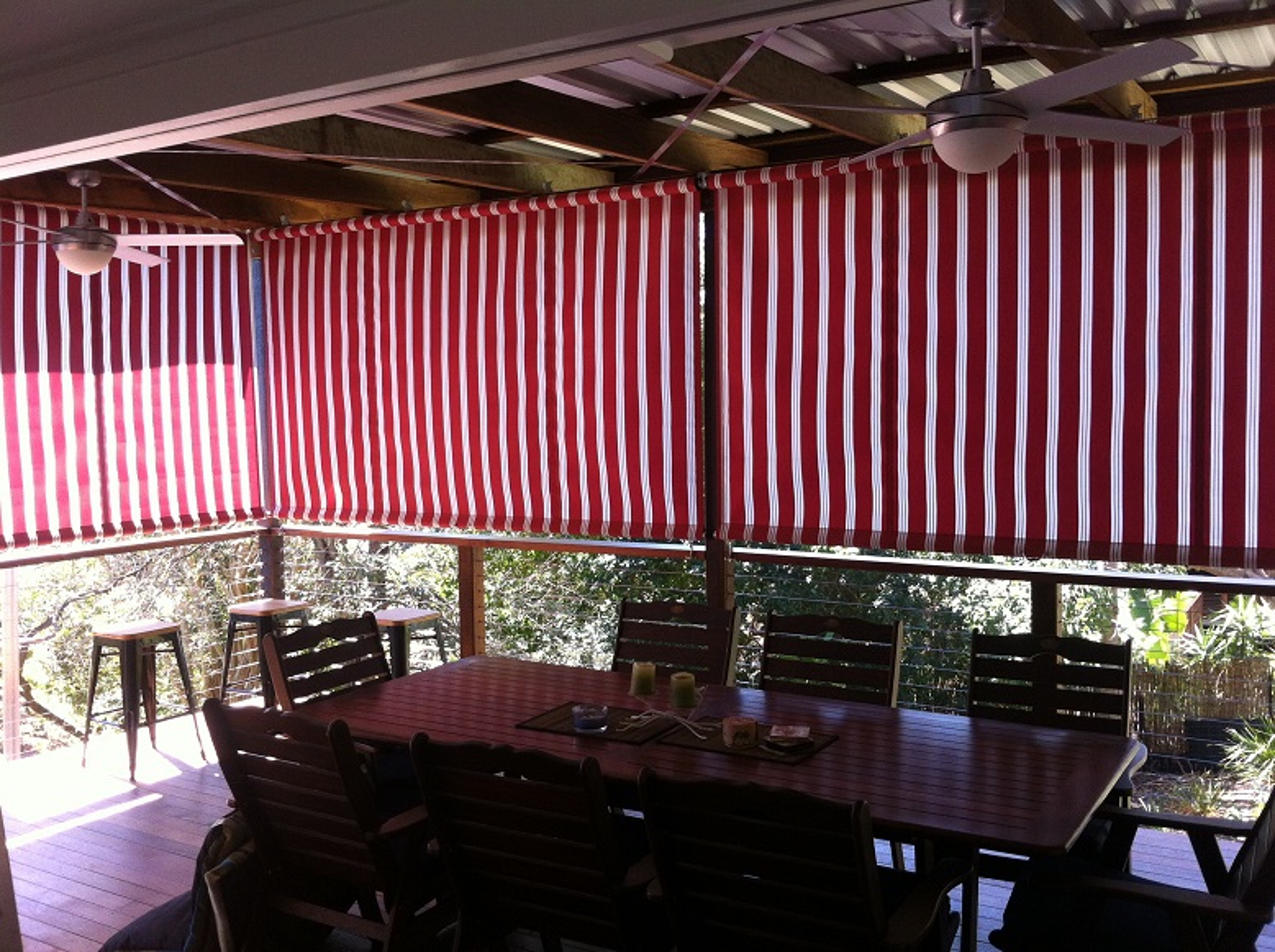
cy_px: 476
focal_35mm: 35
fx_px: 1287
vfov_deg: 40.6
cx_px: 638
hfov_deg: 52.7
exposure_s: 1/100
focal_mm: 3.85
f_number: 2.8
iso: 100
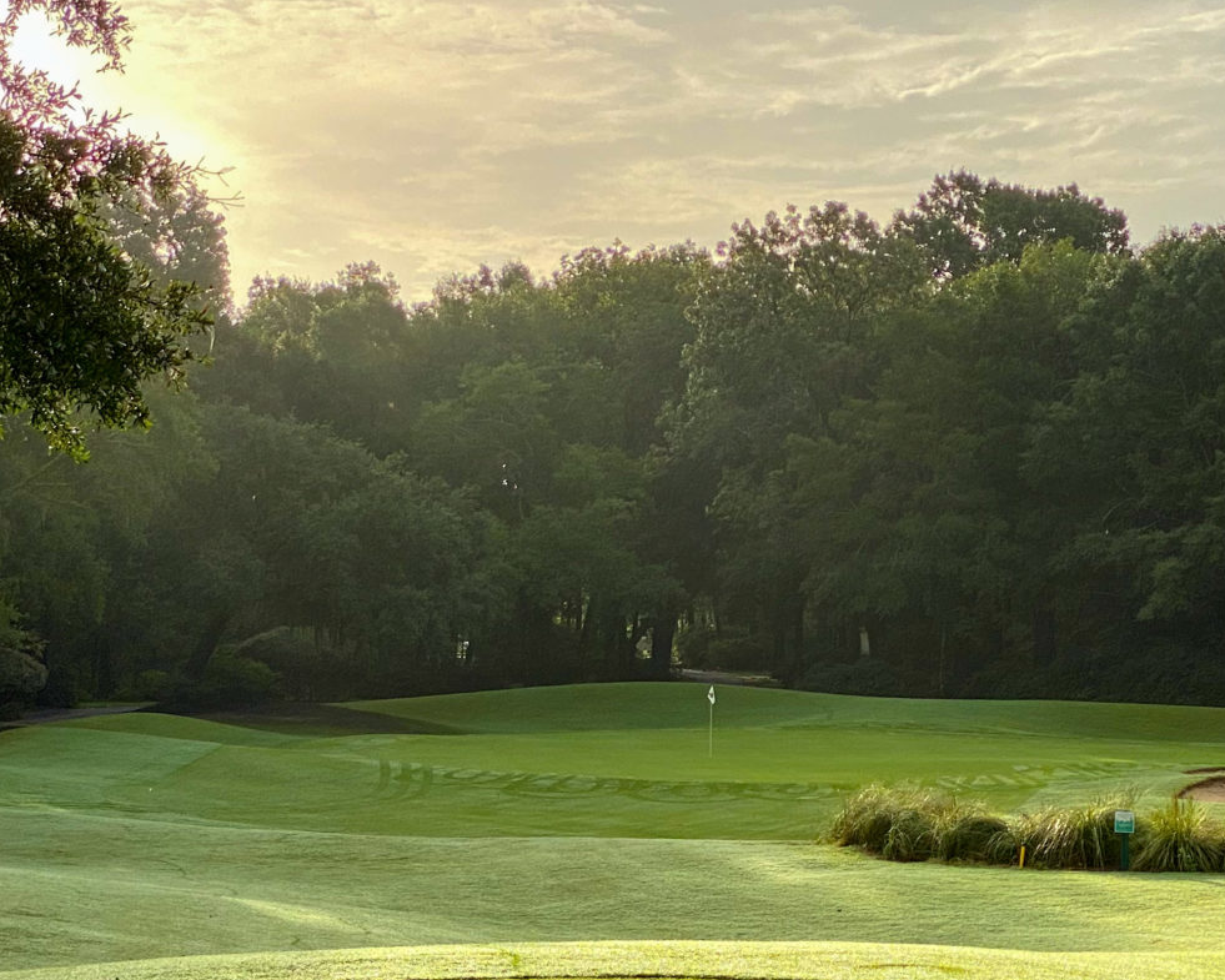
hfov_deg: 17.9
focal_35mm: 106
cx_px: 1039
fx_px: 3843
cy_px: 809
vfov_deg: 14.4
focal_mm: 6
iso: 20
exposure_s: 1/639
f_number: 2
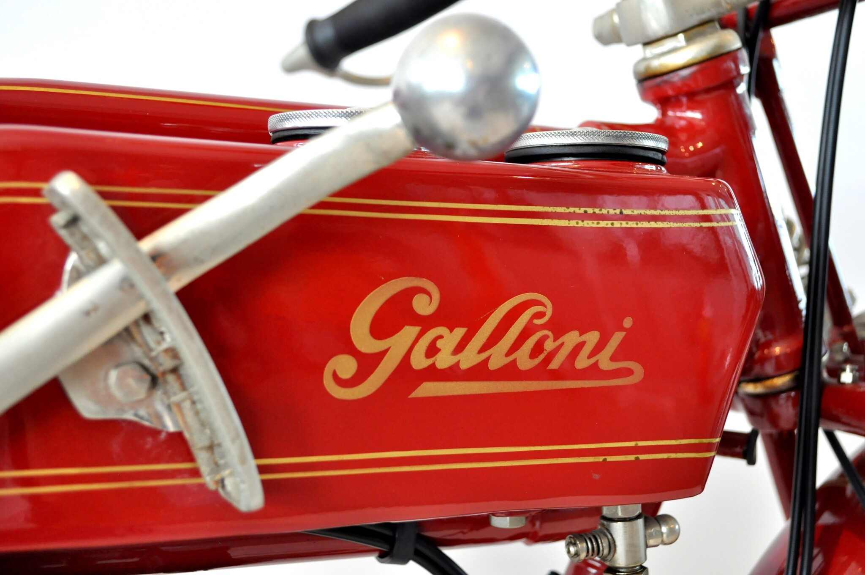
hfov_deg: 43.7
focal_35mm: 45
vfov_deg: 29.8
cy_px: 288
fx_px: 1080
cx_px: 432
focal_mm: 30
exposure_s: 1/60
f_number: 4.5
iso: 800
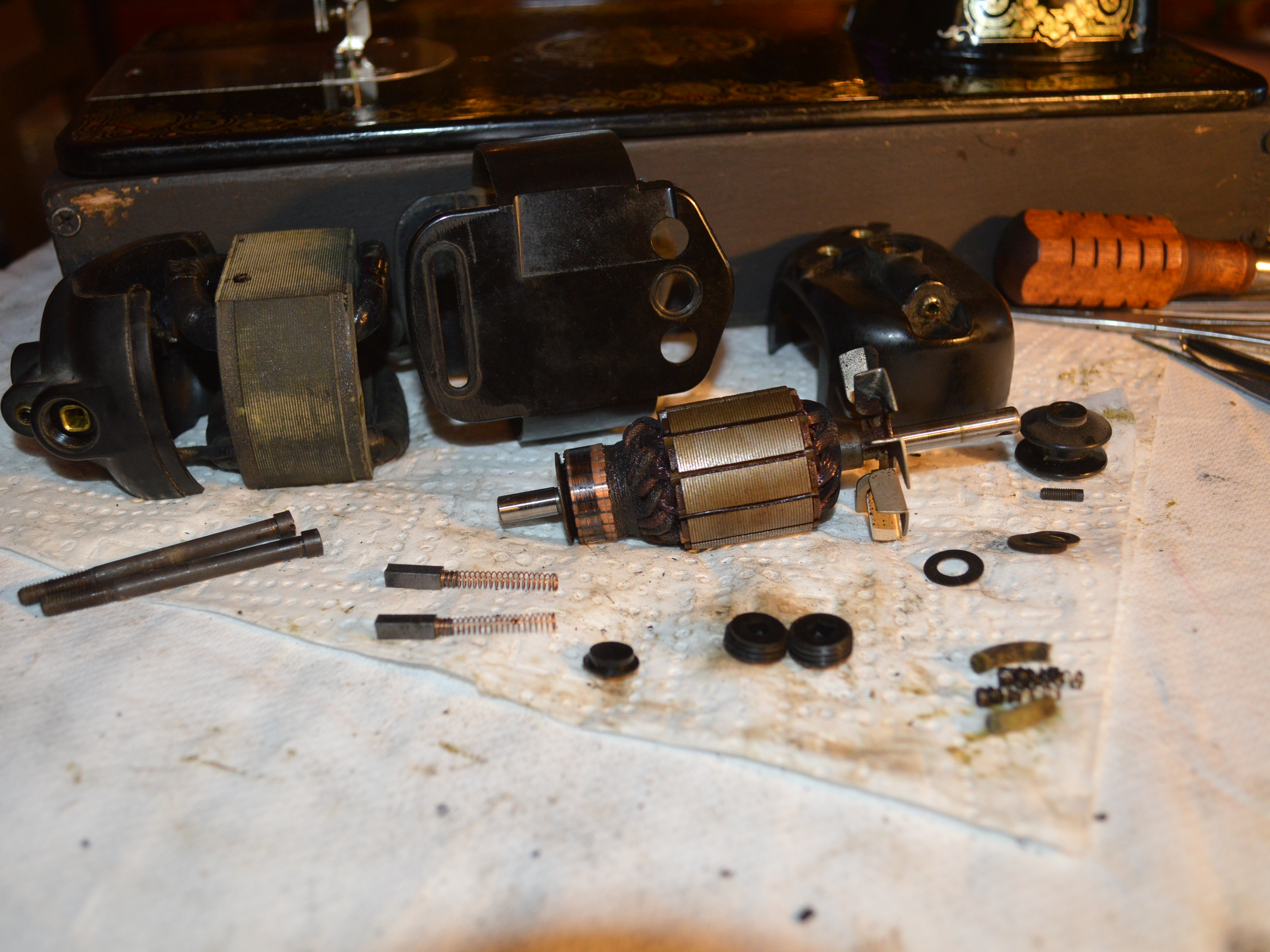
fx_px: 1211
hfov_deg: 55.3
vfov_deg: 42.9
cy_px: 482
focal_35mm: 33
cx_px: 607
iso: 640
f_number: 3.8
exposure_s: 1/60
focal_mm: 20
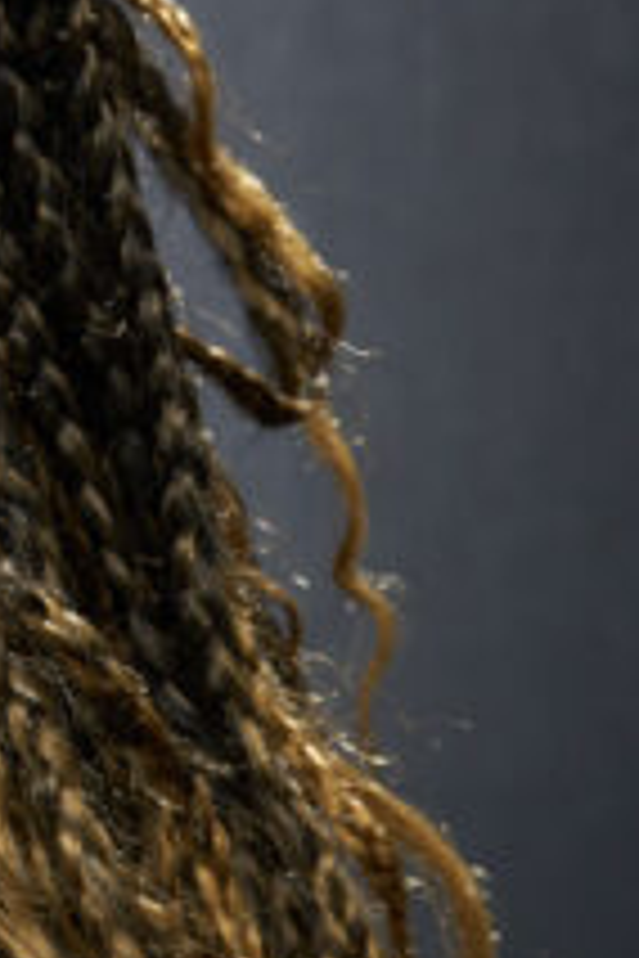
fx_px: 12247
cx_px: -819
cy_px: -382
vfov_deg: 4.5
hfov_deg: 3.0
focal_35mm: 460
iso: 125
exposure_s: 1/160
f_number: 8
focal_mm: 85
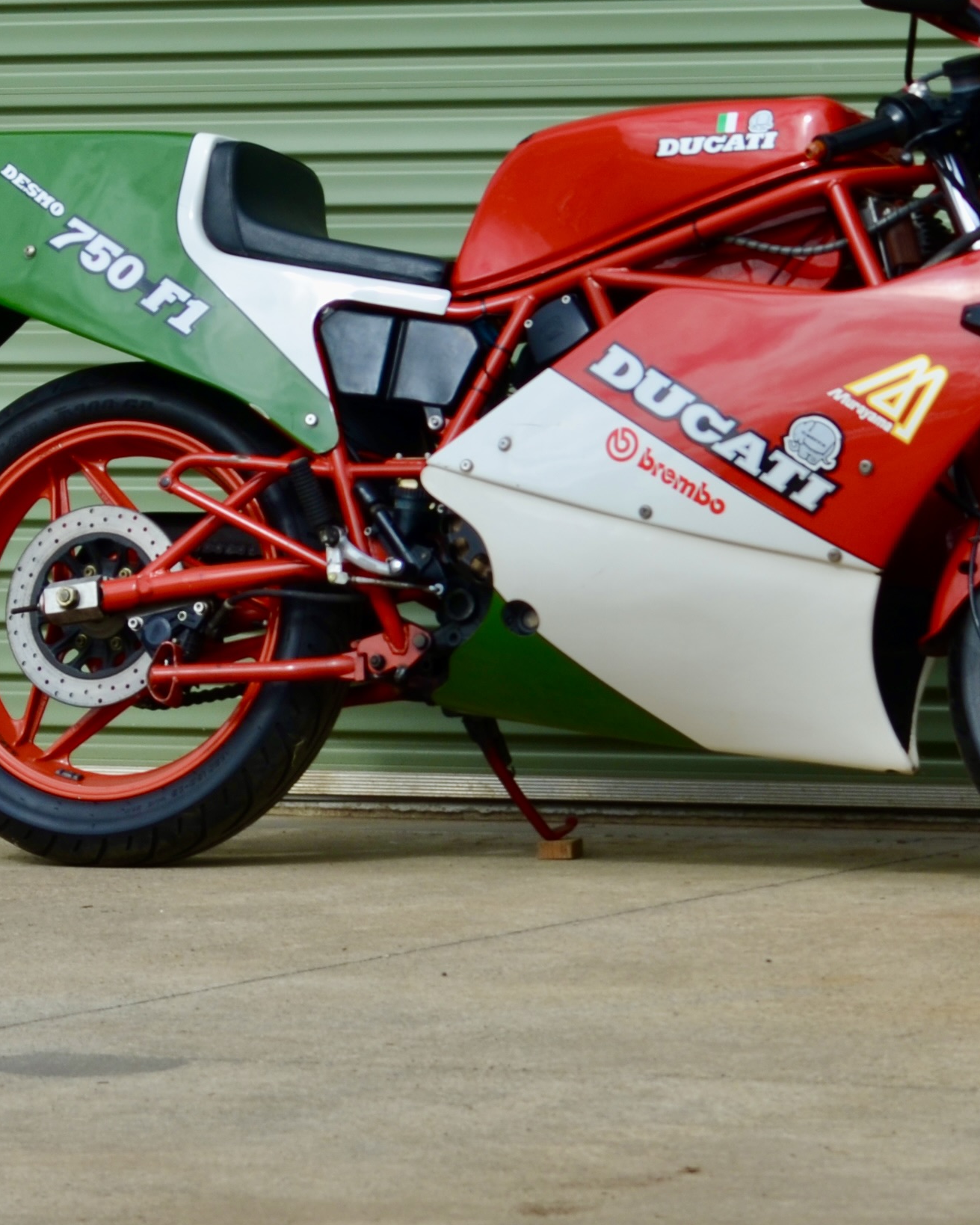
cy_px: 460
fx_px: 8424
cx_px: 762
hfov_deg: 6.7
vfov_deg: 8.3
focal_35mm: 232
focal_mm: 55
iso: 100
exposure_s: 1/320
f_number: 8
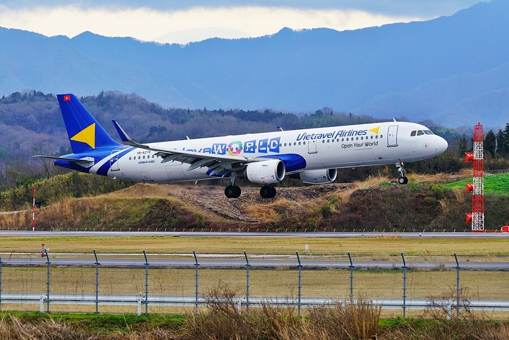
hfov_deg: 9.0
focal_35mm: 230
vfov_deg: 6.0
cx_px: 254
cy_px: 170
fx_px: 3252
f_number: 6.3
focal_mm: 230
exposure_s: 1/1000
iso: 800
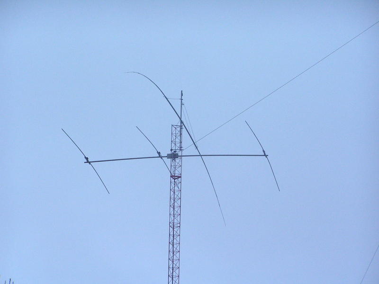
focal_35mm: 168
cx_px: 190
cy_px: 142
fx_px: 1839
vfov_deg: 8.8
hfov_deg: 11.8
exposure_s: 1/160
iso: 200
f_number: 3.2
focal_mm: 27.9
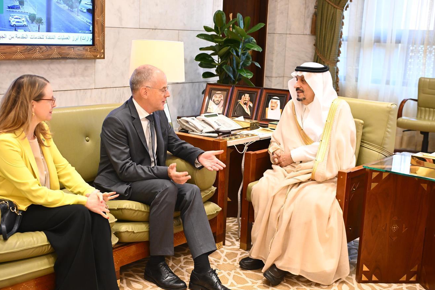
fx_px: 556
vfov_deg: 29.2
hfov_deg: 42.7
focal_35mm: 46
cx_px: 206
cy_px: 149
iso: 2500
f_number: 3.5
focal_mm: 38
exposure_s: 1/125
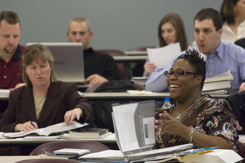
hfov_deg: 9.5
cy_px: 82
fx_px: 1478
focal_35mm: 218
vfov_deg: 6.3
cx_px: 122
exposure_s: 1/90
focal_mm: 145
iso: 800
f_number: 4
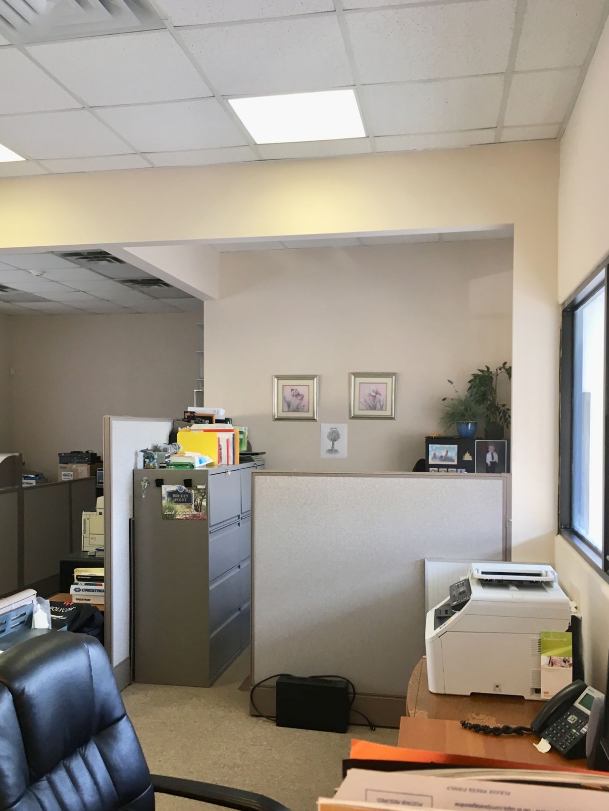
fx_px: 774
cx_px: 281
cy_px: 442
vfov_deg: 55.3
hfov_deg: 42.9
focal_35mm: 33
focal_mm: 4.15
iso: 50
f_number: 2.2
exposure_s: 1/30
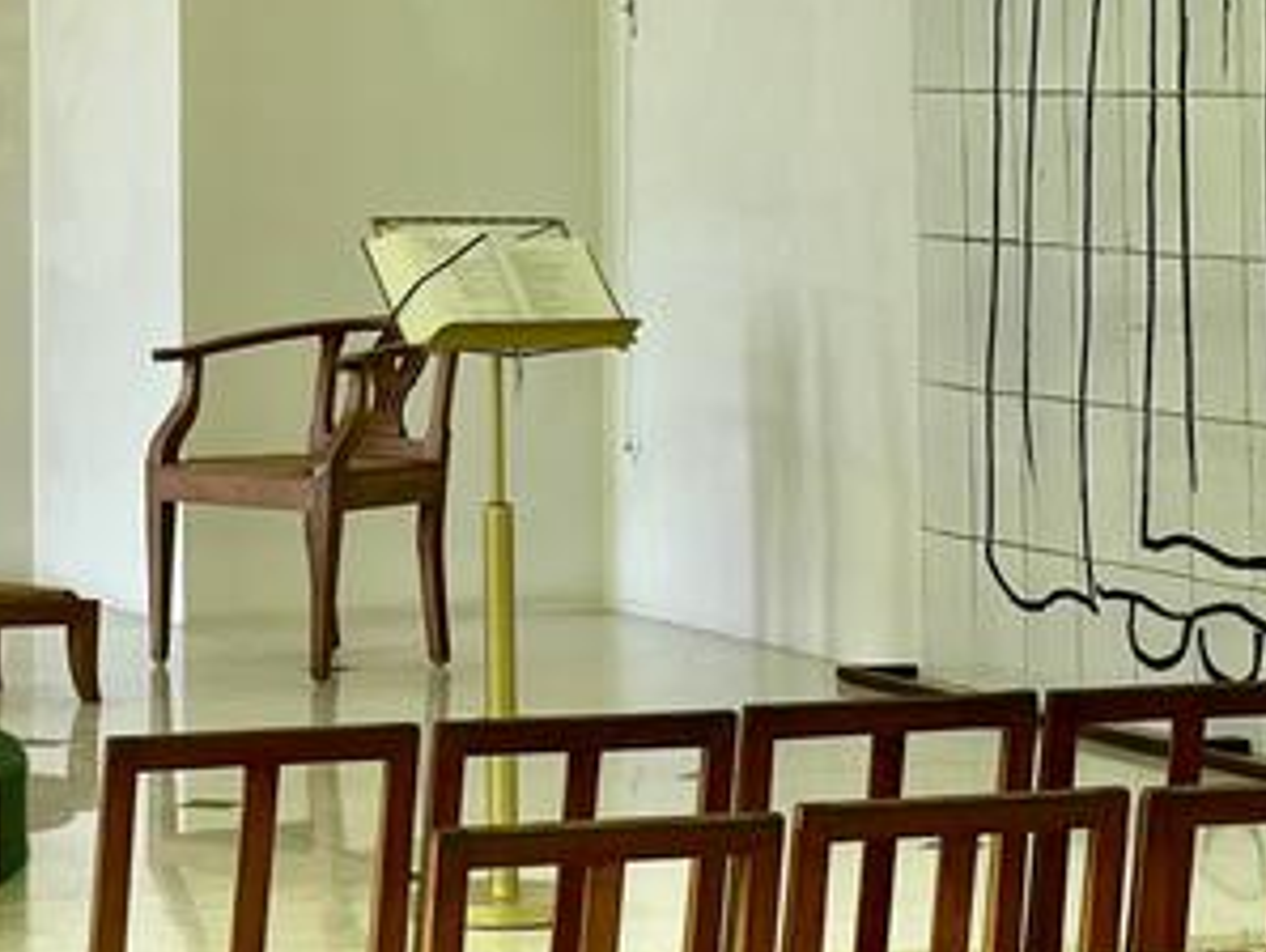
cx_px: 280
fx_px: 5893
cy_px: -225
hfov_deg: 12.2
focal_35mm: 161
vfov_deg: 9.1
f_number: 1.78
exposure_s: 1/236
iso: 80
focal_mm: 6.86
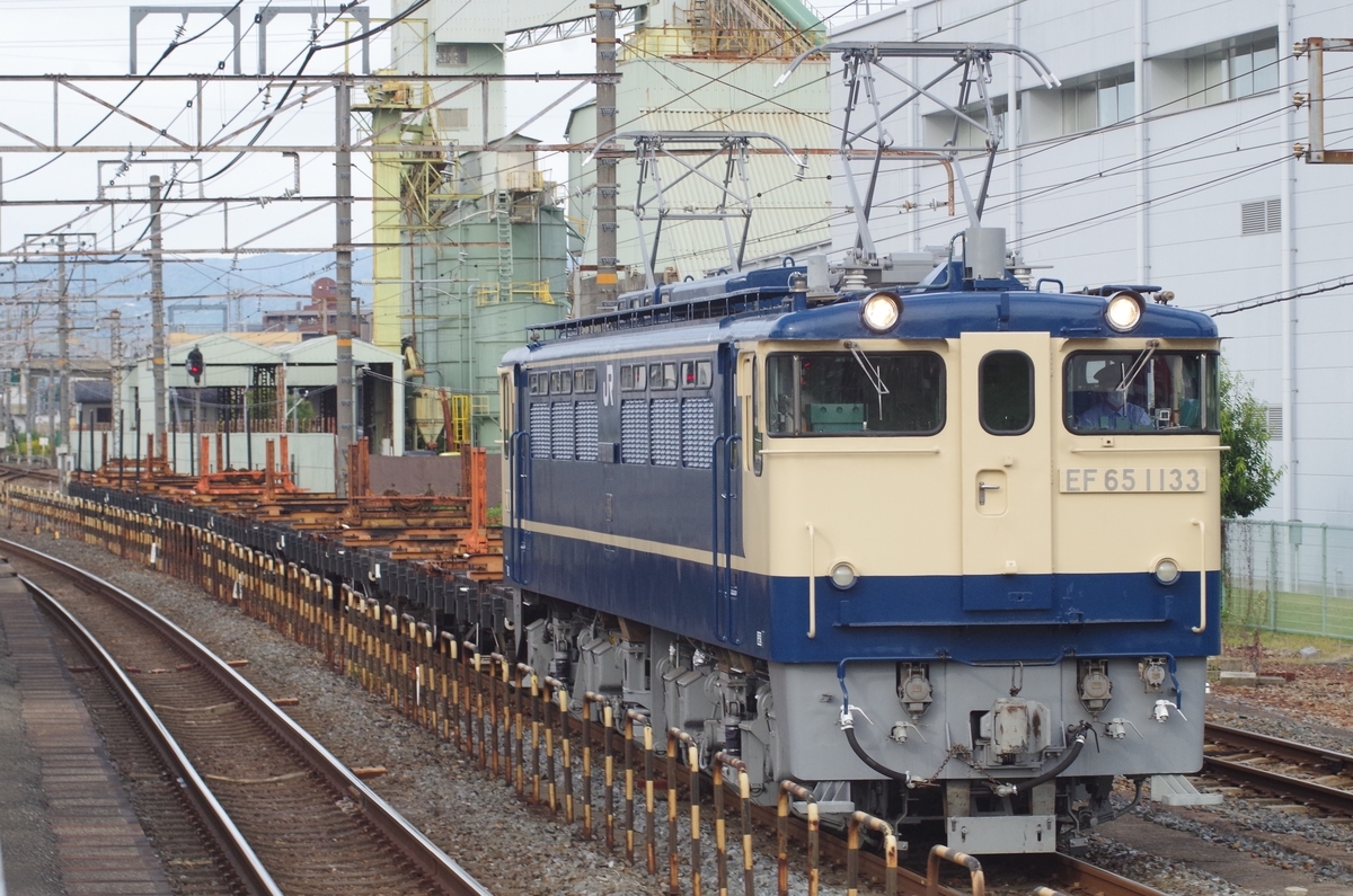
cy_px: 448
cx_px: 676
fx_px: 4651
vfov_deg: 11.0
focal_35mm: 124
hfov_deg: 16.6
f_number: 8
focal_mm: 83
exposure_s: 1/500
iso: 800
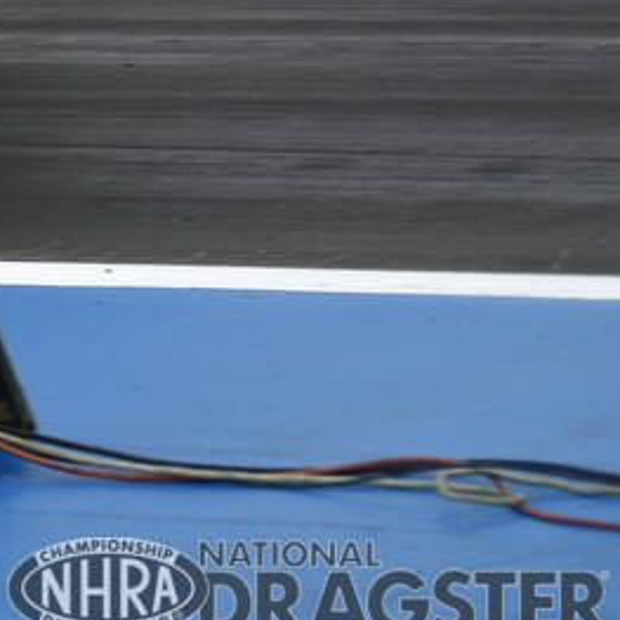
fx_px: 8389
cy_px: -293
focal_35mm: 414
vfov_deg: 4.2
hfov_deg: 4.2
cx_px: -827
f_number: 2.8
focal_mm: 100
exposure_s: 1/1000
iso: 640
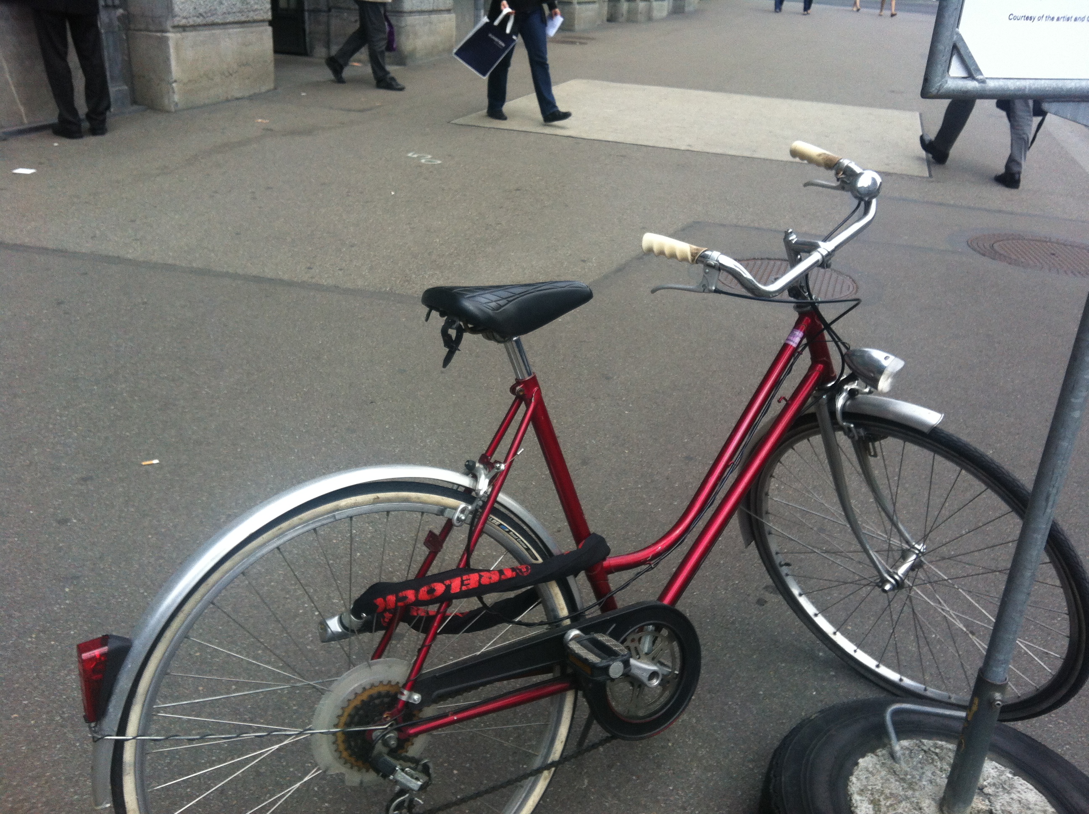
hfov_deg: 52.7
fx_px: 1099
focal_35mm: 35
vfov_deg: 40.6
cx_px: 544
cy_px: 407
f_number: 2.8
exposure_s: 1/479
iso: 80
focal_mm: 3.85
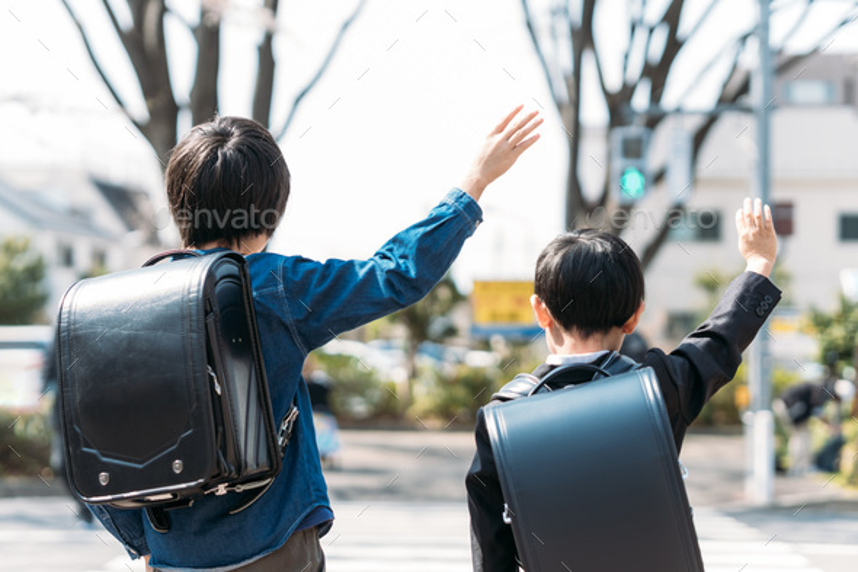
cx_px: 429
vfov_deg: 16.3
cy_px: 286
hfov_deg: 24.2
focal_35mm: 84
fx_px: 2001
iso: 200
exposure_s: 1/1250
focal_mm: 56
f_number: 2
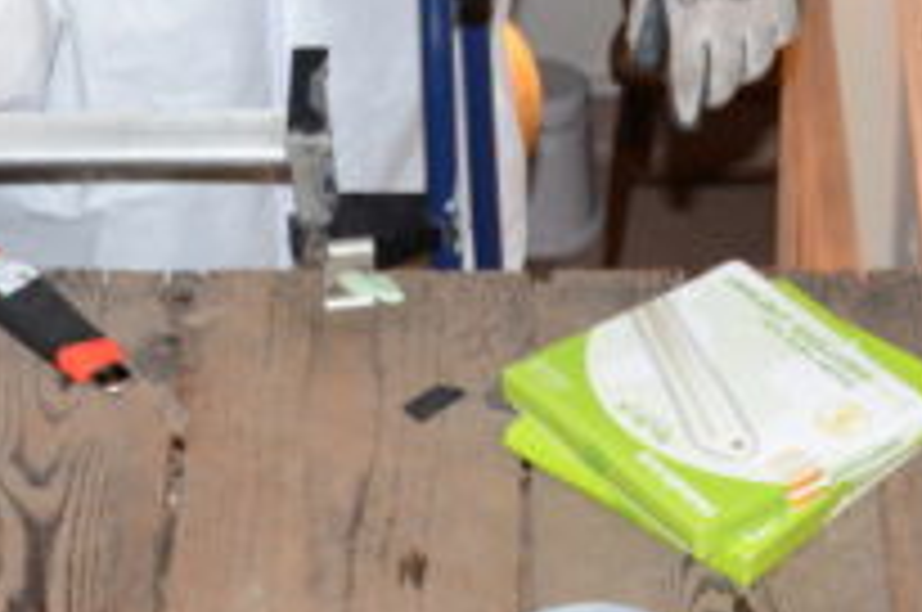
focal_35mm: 180
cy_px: -173
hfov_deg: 11.4
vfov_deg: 7.5
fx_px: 4603
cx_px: 261
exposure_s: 1/60
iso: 1250
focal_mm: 32
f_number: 5.6
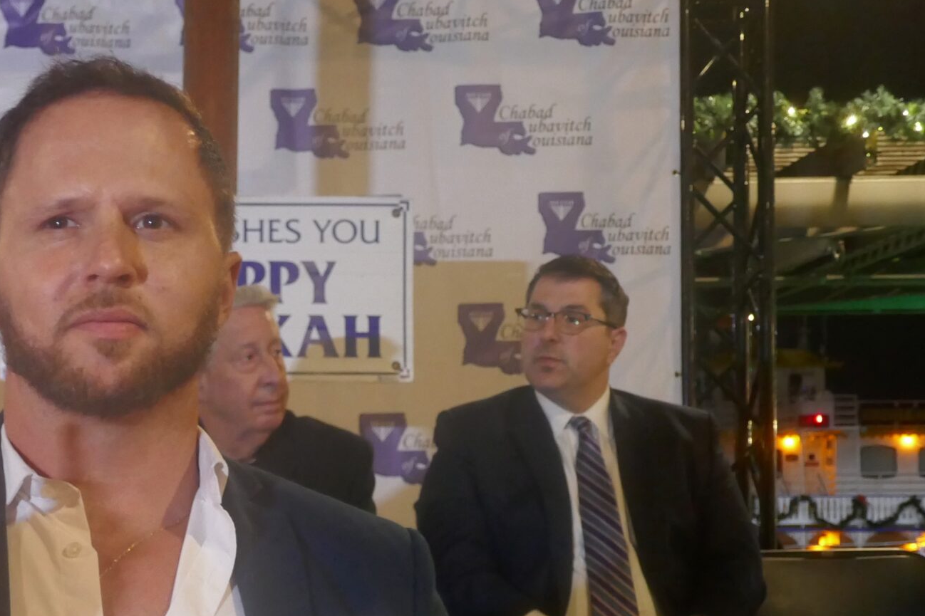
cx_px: 88
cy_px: 490
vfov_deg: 18.5
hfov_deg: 26.7
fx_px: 1875
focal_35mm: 73
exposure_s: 1/30
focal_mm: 13.3
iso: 1600
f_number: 3.5
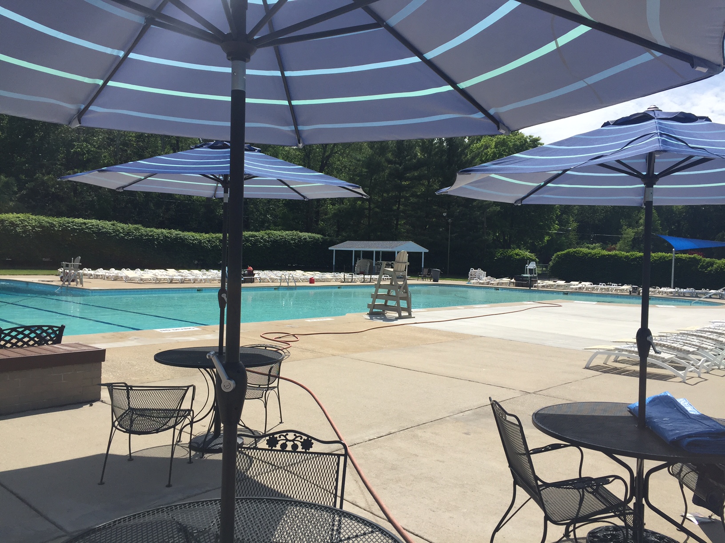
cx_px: 362
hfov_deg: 61.7
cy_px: 272
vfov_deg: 48.2
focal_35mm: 29
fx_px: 607
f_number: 2.2
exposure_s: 1/2326
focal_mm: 4.15
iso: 32
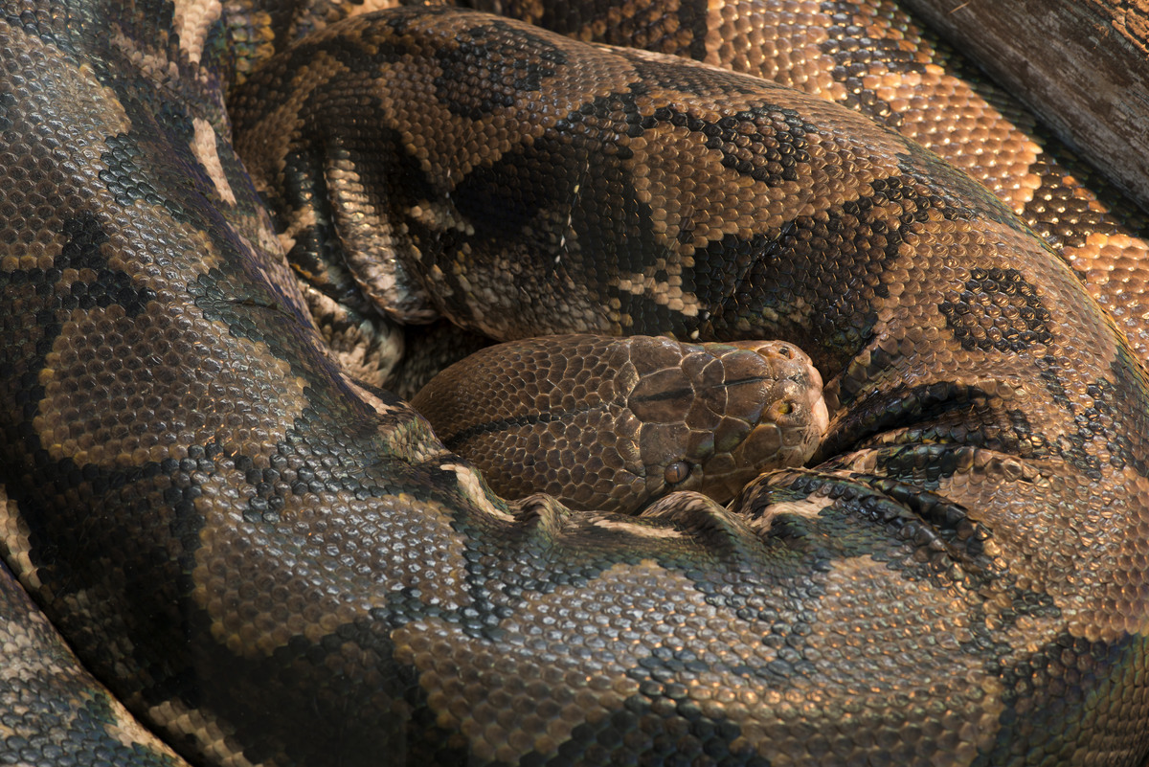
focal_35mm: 105
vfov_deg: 13.1
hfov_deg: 19.4
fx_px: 3352
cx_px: 574
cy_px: 384
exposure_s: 3
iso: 100
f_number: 10
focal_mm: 105
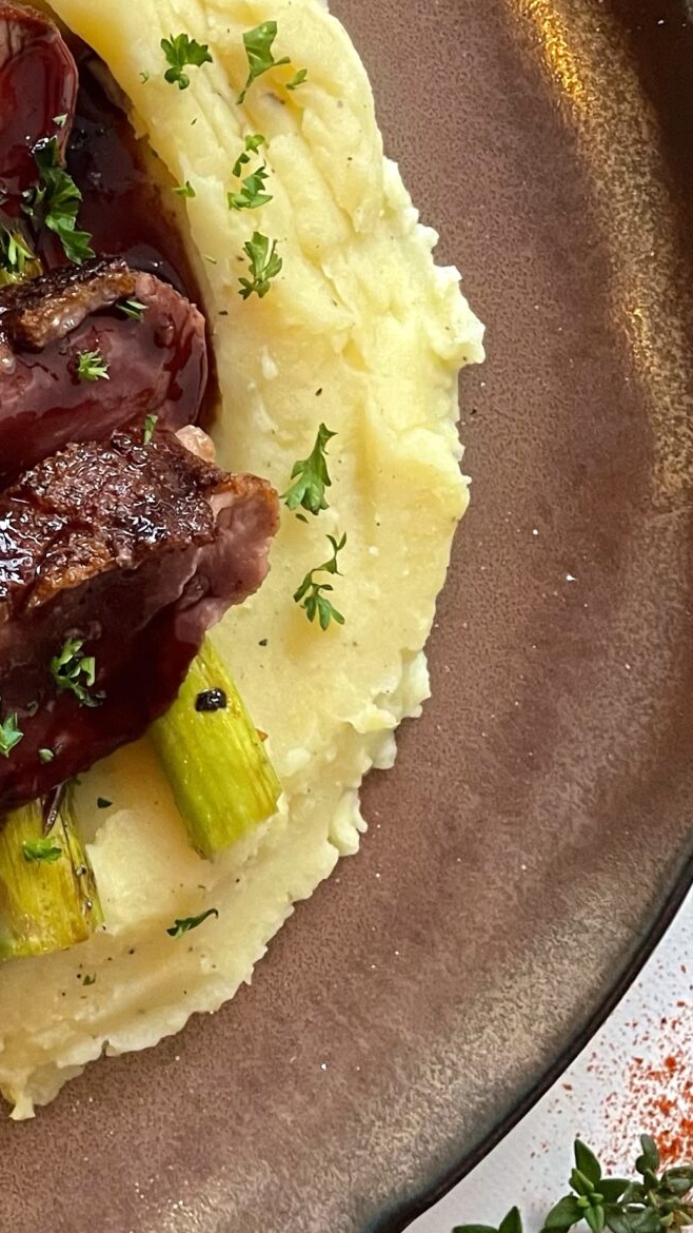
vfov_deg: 33.4
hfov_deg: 17.9
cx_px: -259
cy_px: 365
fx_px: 2026
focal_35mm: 62
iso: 320
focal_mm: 4.2
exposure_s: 1/50
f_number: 1.6
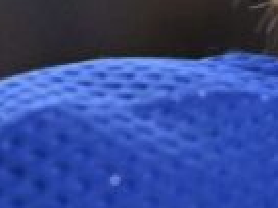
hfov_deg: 1.8
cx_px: 715
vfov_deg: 1.4
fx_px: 8738
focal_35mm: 1088
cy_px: -230
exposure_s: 1/1600
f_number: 3.5
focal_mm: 200
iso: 3200
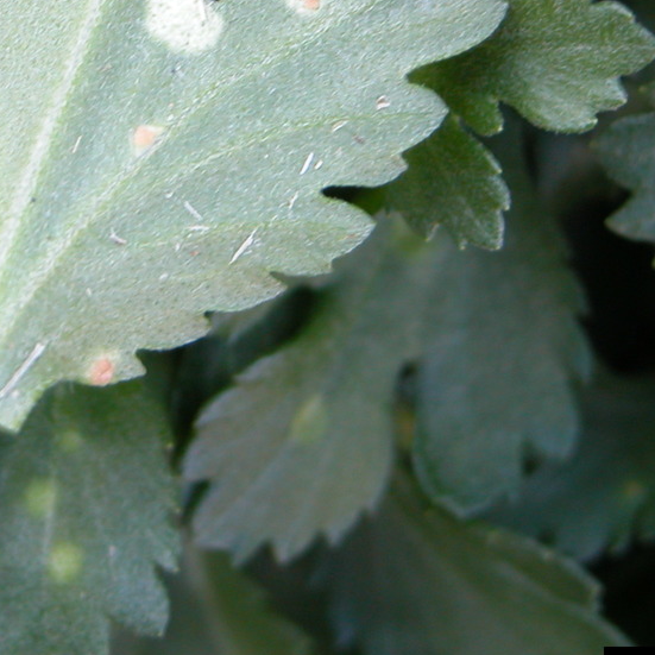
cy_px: 21
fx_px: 4538
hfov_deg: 8.2
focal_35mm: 212
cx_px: 48
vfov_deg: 8.2
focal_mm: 22.3
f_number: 3.5
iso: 100
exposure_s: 1/50.4
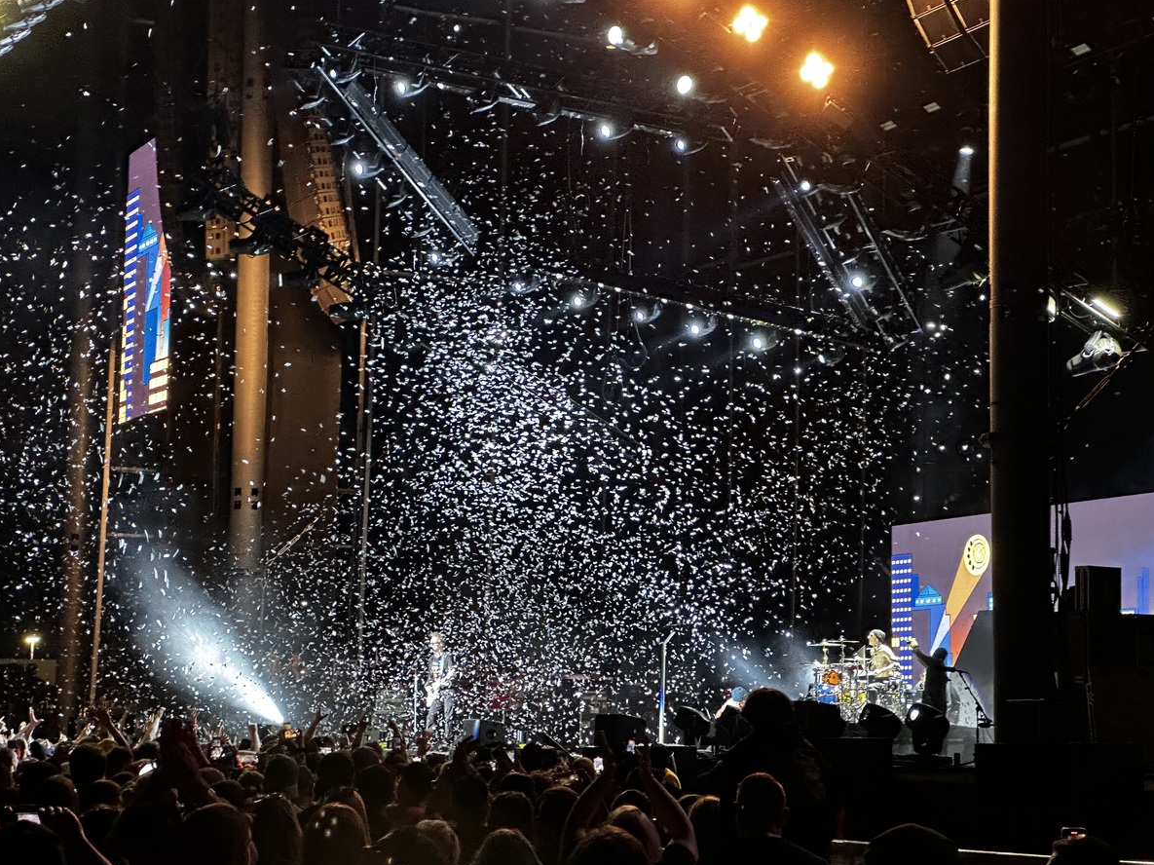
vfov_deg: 18.9
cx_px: 580
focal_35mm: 78
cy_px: 434
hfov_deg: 25.0
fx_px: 2600
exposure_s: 1/38
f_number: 2.8
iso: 800
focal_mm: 9
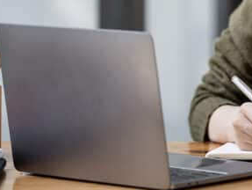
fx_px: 2865
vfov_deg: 3.8
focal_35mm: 393
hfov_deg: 5.0
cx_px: 276
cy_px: 0
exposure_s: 1/160
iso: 320
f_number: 2.8
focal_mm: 153
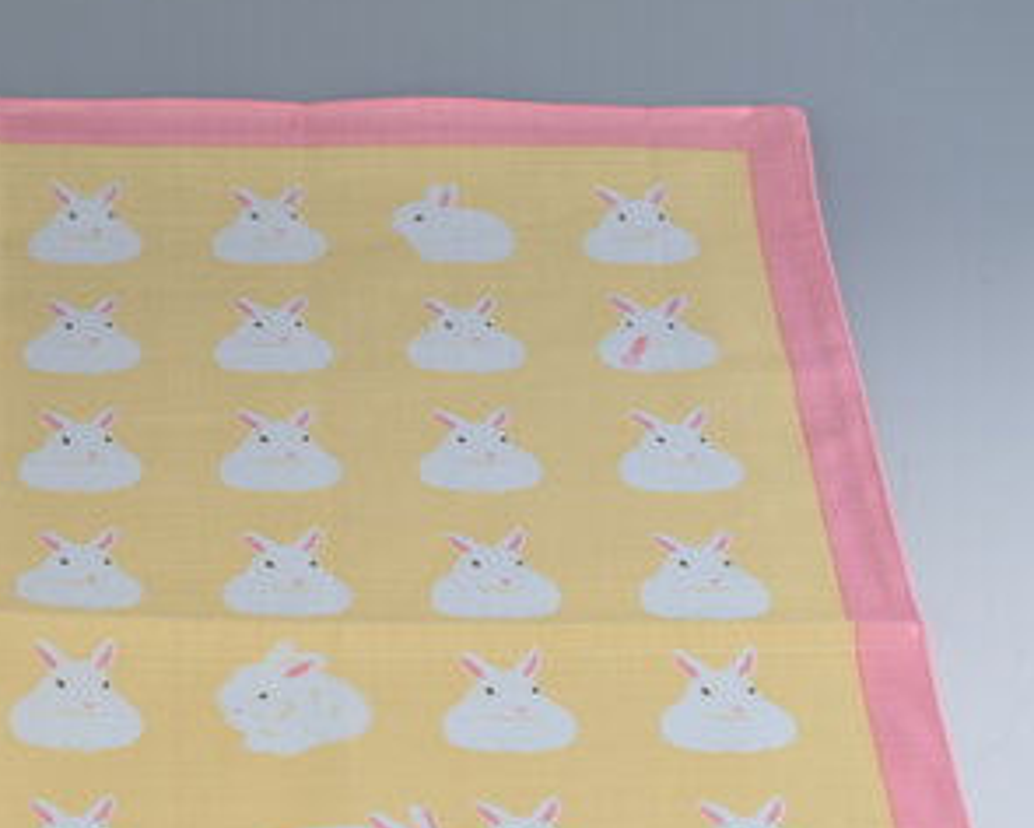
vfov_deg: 12.6
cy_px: 668
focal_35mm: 122
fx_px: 3733
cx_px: -28
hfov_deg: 15.4
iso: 640
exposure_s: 1/400
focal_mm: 40
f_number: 4.5
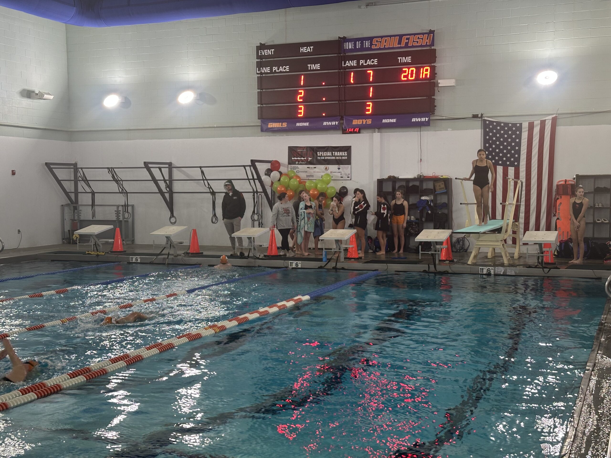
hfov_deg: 39.7
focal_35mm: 48
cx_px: 306
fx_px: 847
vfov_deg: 30.3
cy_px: 229
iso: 64
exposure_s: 1/64
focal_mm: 6.86
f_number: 1.78
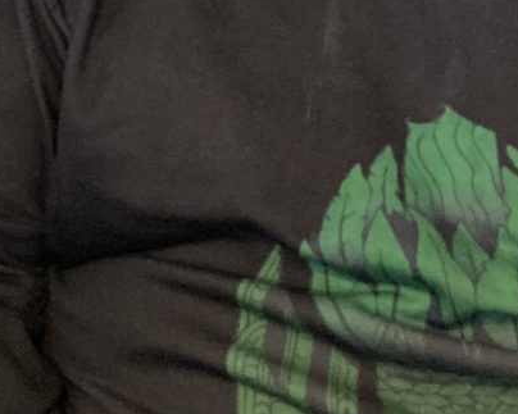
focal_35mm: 130
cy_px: -415
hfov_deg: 14.8
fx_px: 1993
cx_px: 137
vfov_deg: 10.8
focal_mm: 3.99
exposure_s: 1/33
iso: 320
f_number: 1.8
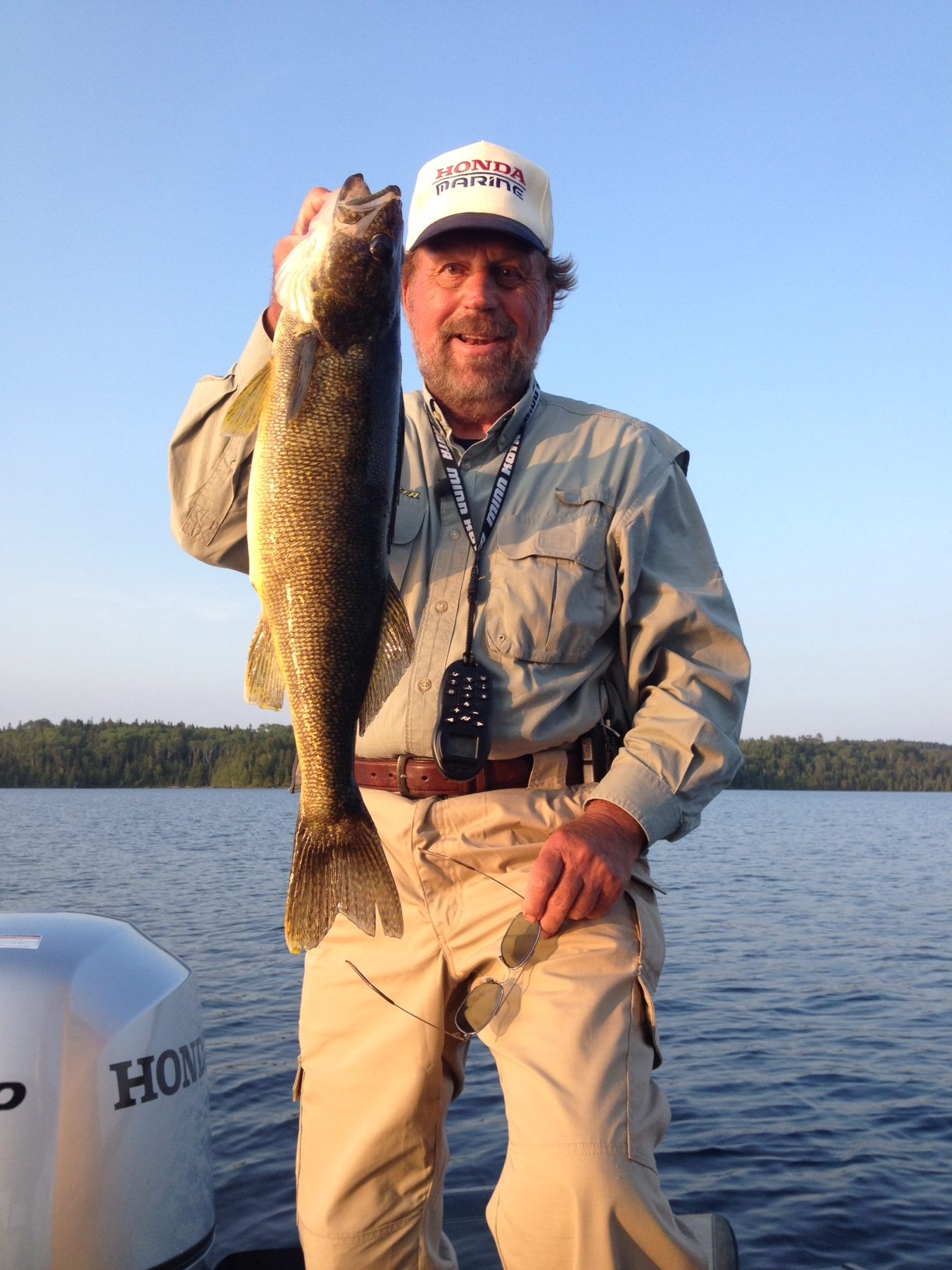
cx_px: 476
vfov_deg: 52.6
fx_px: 1283
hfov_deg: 40.7
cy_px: 635
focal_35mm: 35
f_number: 2.4
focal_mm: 4.28
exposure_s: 1/370
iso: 50
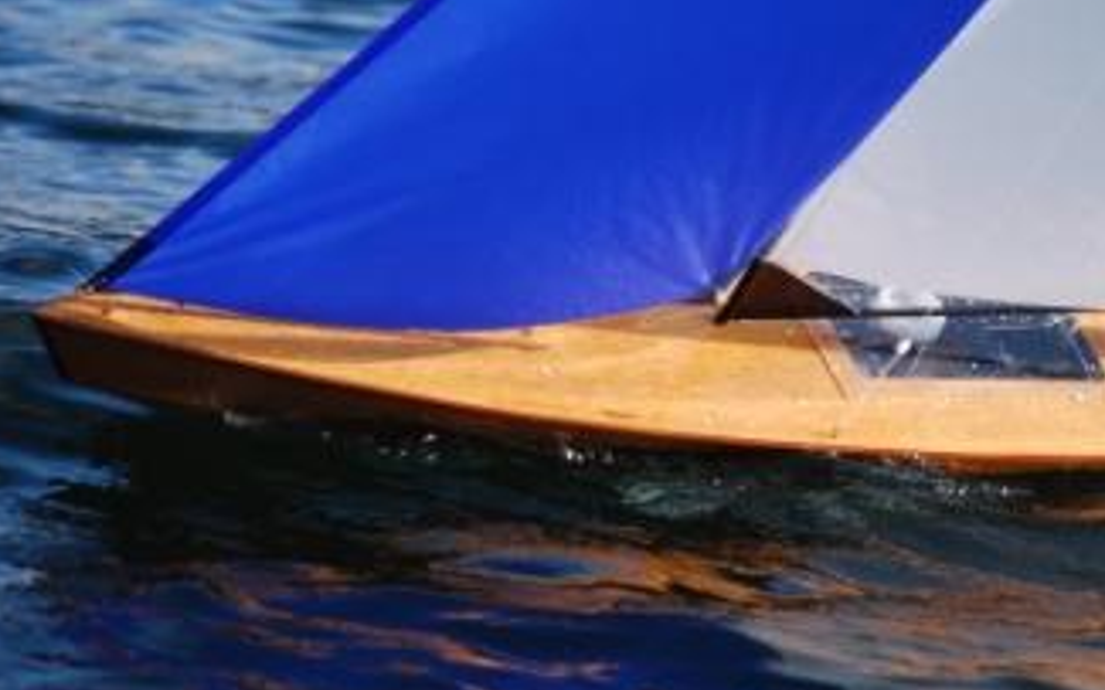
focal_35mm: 317
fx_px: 9545
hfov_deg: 6.6
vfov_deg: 4.1
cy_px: 235
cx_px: 619
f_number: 5.3
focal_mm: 150
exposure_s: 1/500
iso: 220
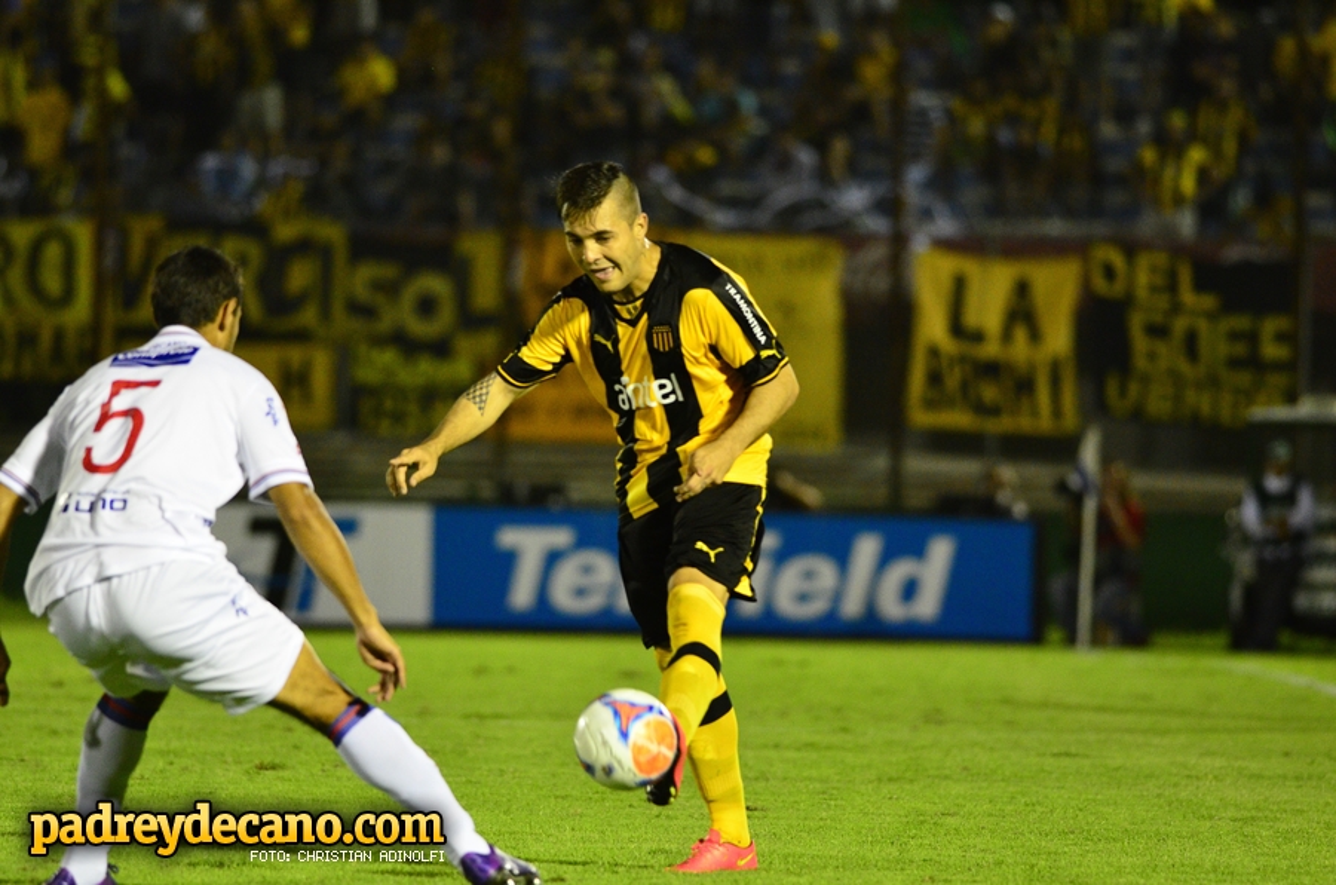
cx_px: 668
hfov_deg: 4.6
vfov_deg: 3.0
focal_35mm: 450
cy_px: 442
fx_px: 16665
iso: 3200
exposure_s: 1/500
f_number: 4
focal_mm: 300
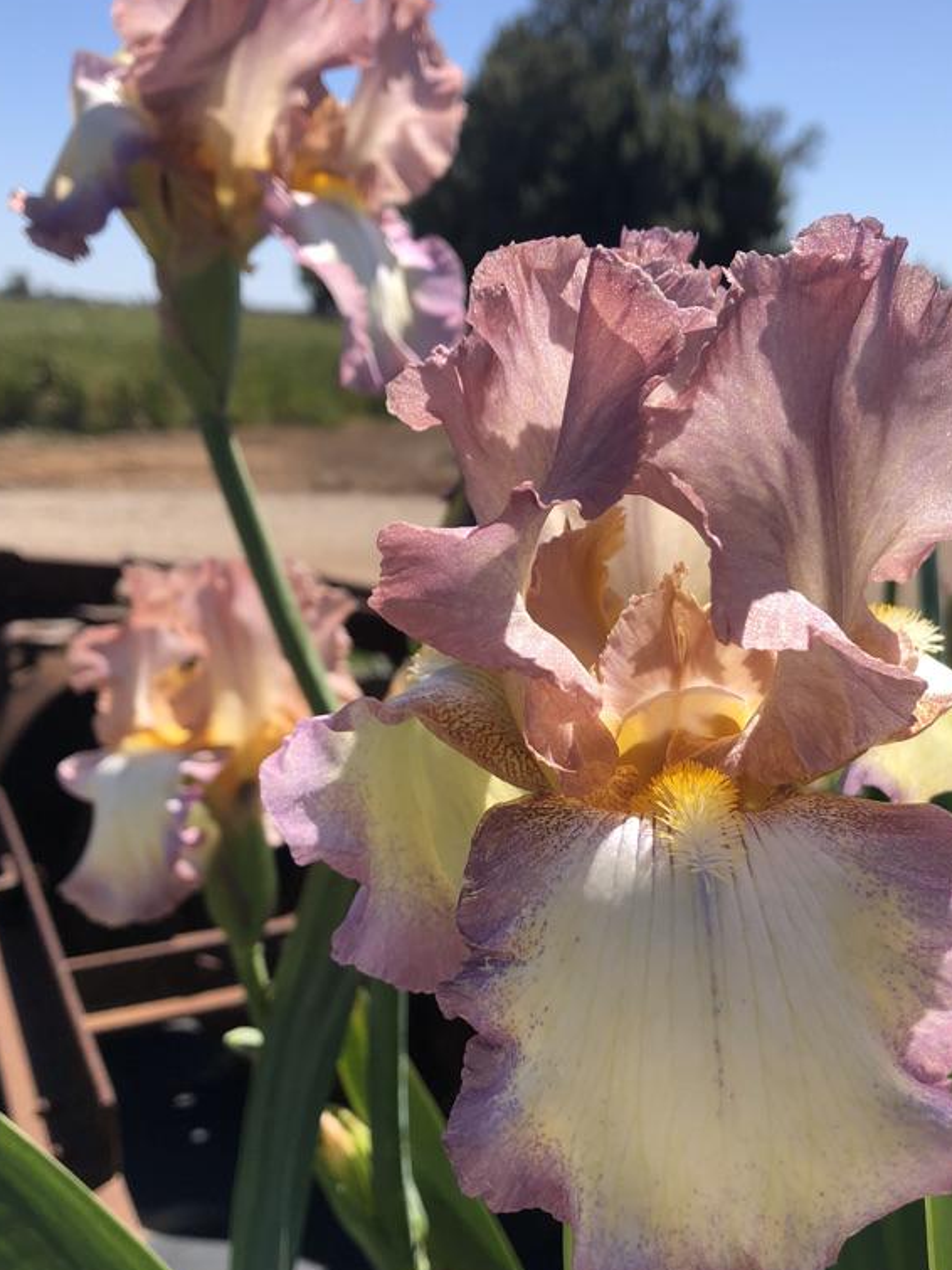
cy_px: 730
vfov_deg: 48.8
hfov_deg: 37.6
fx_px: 1394
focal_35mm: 38
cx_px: 570
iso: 20
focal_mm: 3.99
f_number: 1.8
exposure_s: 1/1715
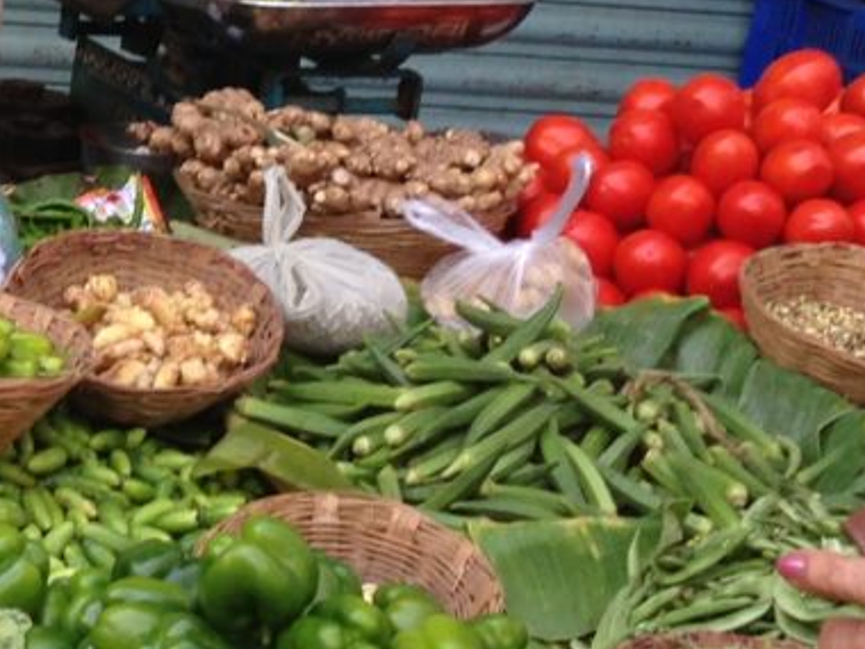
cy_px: 121
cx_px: -403
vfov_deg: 10.6
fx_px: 3473
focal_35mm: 139
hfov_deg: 13.4
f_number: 2.4
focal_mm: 4.13
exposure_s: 1/270
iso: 50
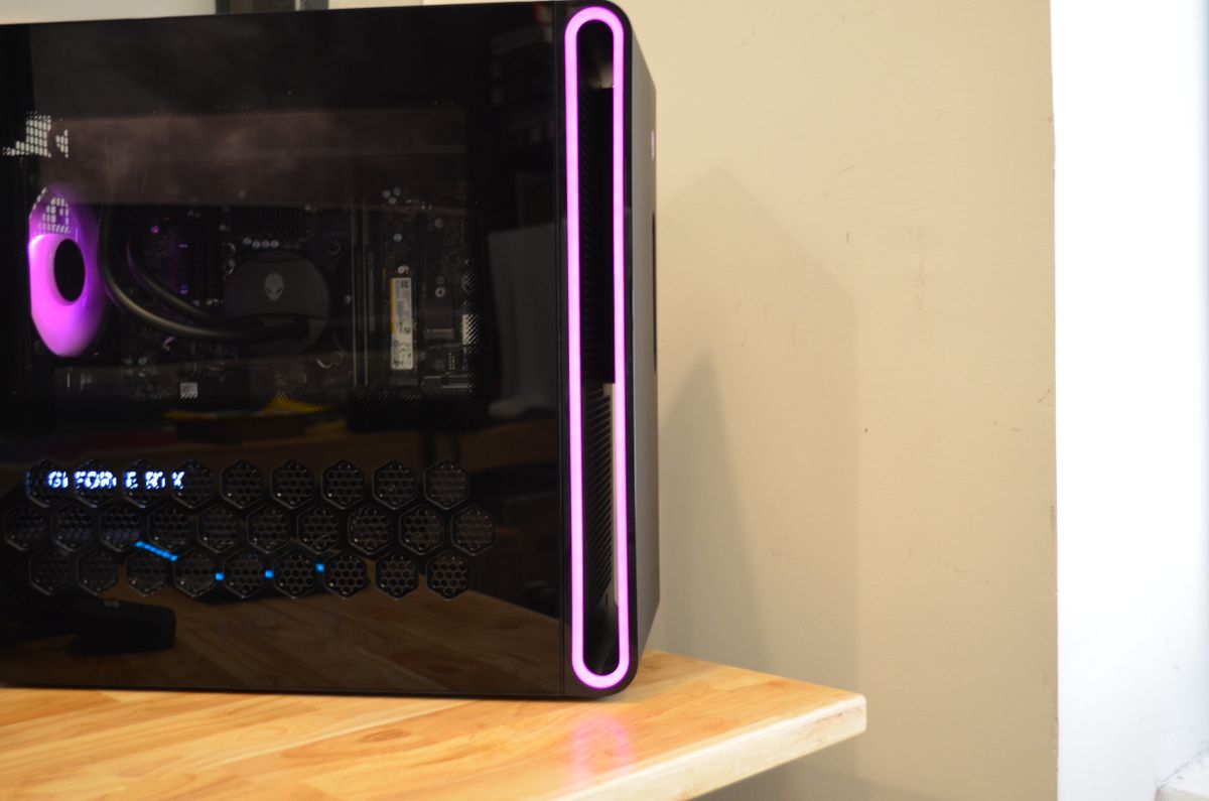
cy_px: 400
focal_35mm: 39
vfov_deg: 34.1
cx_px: 604
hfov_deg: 49.6
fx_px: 1307
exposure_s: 1/40
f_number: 4.2
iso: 800
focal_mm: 26
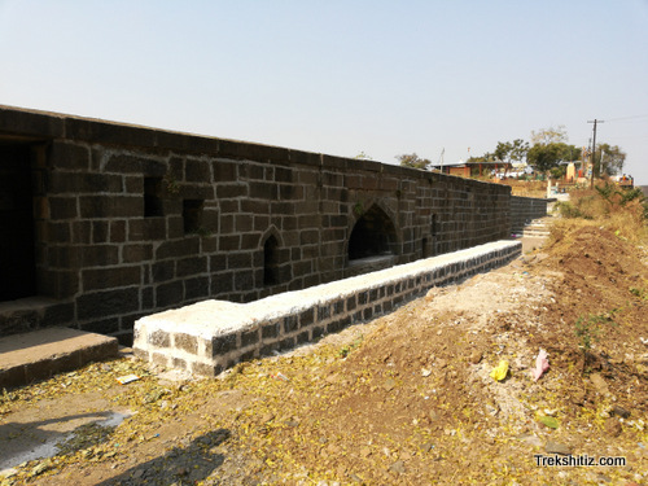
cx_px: 324
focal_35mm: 26
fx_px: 487
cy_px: 243
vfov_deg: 53.1
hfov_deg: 67.3
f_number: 2.2
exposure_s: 1/642
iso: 50
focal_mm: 3.81
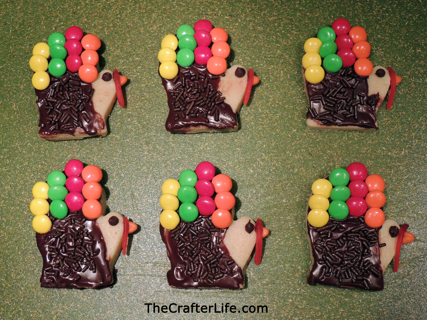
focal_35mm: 43
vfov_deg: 33.6
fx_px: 530
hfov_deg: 43.9
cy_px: 160
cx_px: 214
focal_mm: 7.6
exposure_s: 1/50
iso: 180
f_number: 3.4
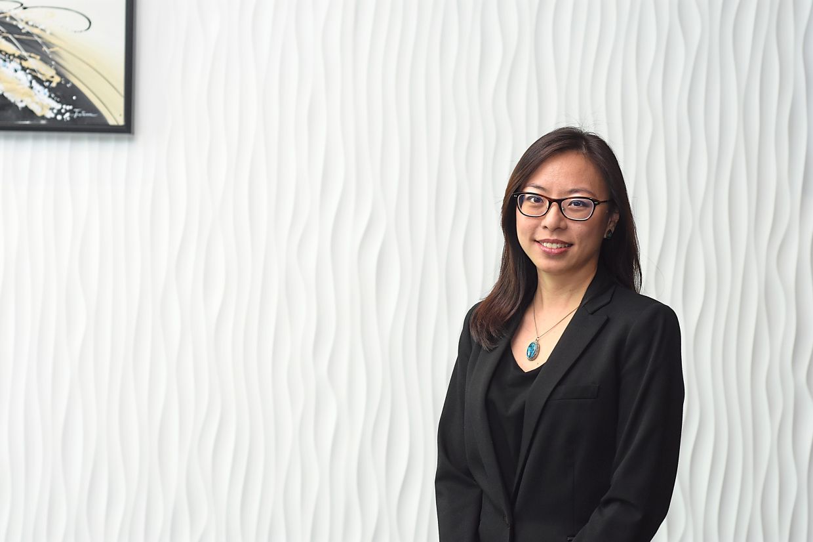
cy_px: 271
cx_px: 406
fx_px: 1693
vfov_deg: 18.2
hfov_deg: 27.0
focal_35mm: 75
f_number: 4.5
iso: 1100
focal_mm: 50
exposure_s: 1/200
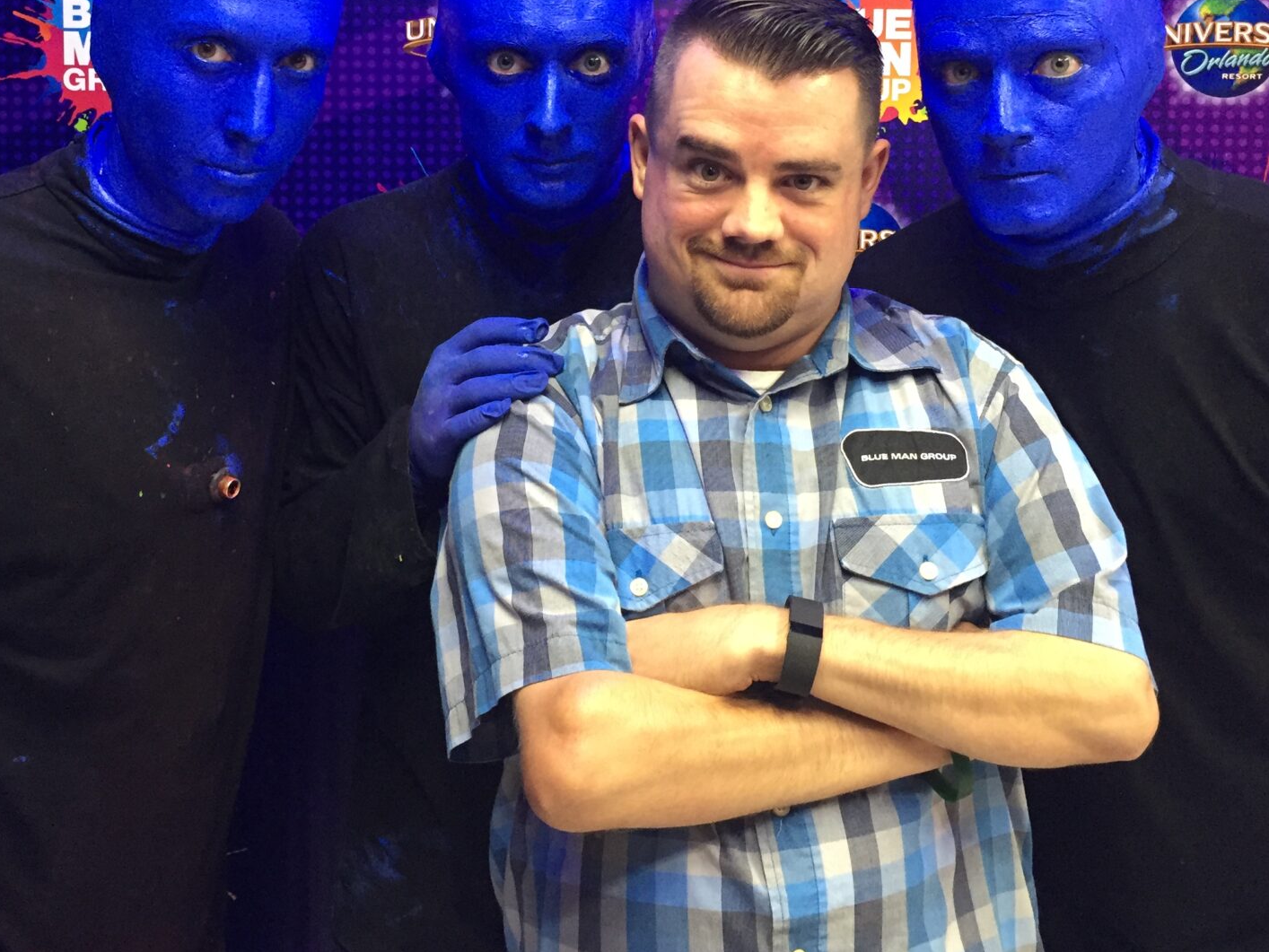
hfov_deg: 44.7
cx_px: 566
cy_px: 295
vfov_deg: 34.0
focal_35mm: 42
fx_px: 1540
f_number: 2.2
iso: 160
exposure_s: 1/30
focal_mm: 4.15
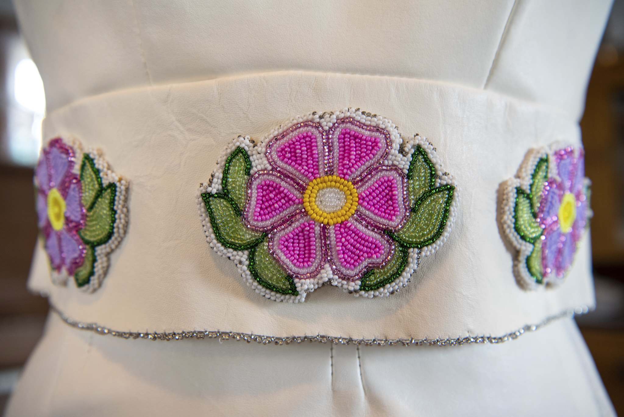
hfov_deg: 50.7
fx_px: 659
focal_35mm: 38
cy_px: 208
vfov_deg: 35.1
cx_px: 312
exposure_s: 1/125
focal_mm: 38
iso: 1000
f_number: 4
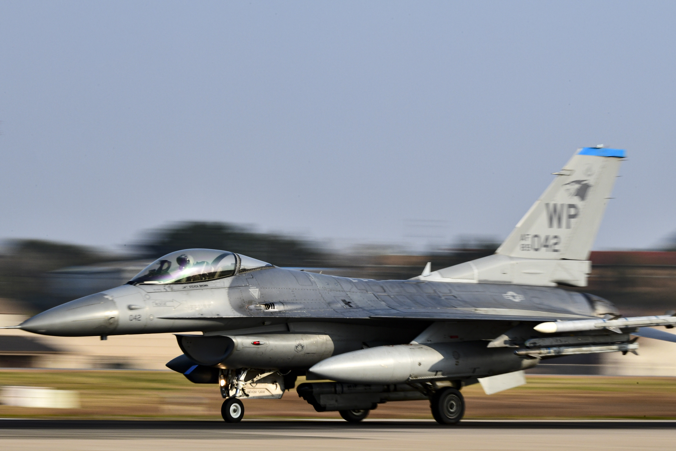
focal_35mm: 229
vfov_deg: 6.0
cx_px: 351
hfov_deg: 9.0
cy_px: 255
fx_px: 4300
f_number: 32
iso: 500
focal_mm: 200
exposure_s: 1/60
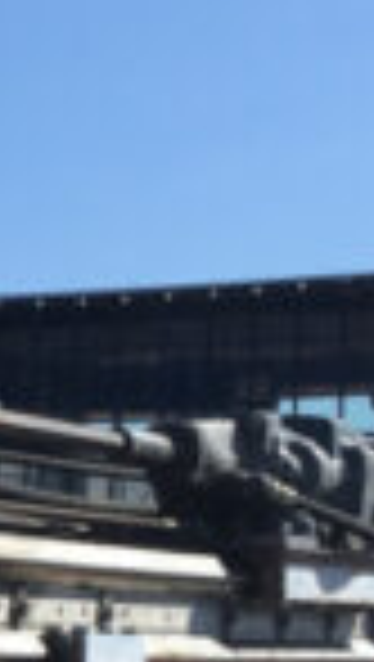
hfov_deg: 8.3
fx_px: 2268
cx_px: -640
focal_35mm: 129
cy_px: 892
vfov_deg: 15.7
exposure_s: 1/1748
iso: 25
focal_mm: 4.15
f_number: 2.2
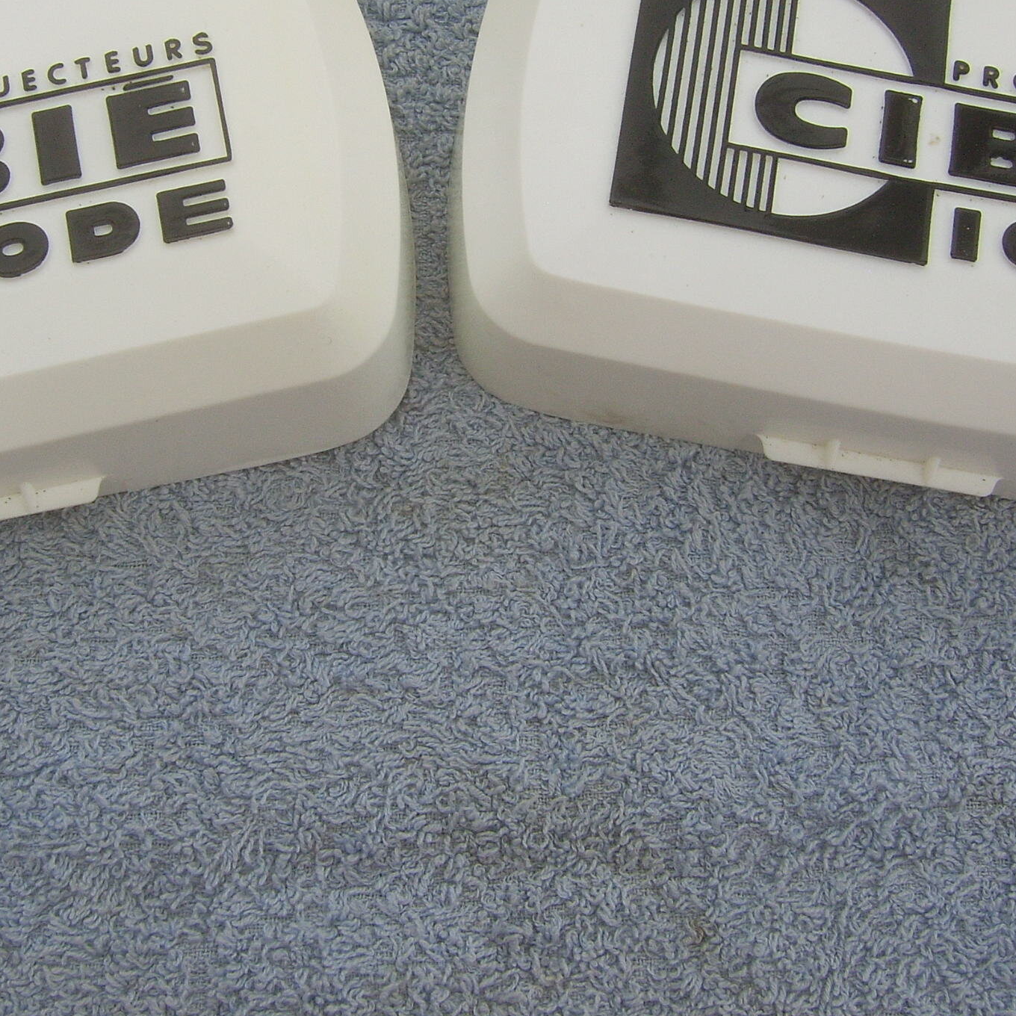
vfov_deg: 26.7
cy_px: 312
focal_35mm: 64
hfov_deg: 26.9
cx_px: 453
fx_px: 2125
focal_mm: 7.8
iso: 50
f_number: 6.4
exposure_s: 1/125
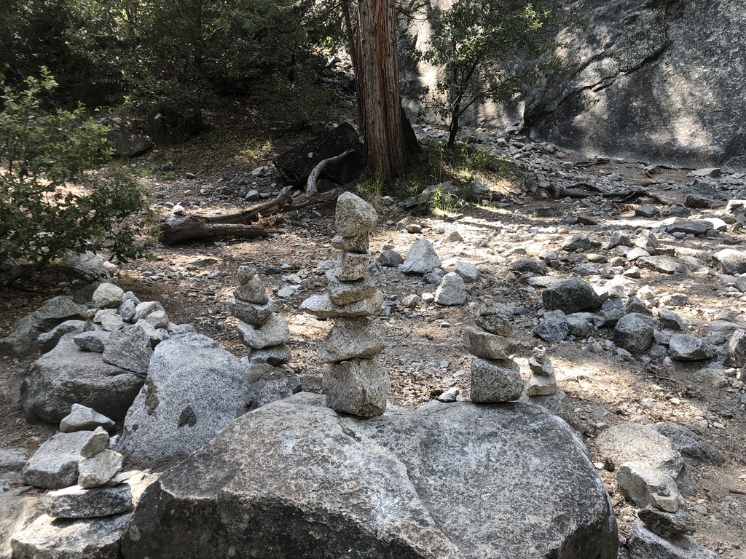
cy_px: 280
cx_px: 373
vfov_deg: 49.7
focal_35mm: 28
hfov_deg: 63.4
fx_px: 603
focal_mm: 4
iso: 25
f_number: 1.8
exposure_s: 1/120
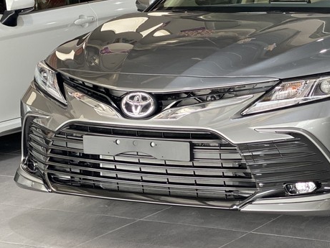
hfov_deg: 17.4
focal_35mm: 113
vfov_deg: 13.1
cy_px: 60
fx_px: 1077
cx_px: 232
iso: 100
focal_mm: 6
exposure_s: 1/122
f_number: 2
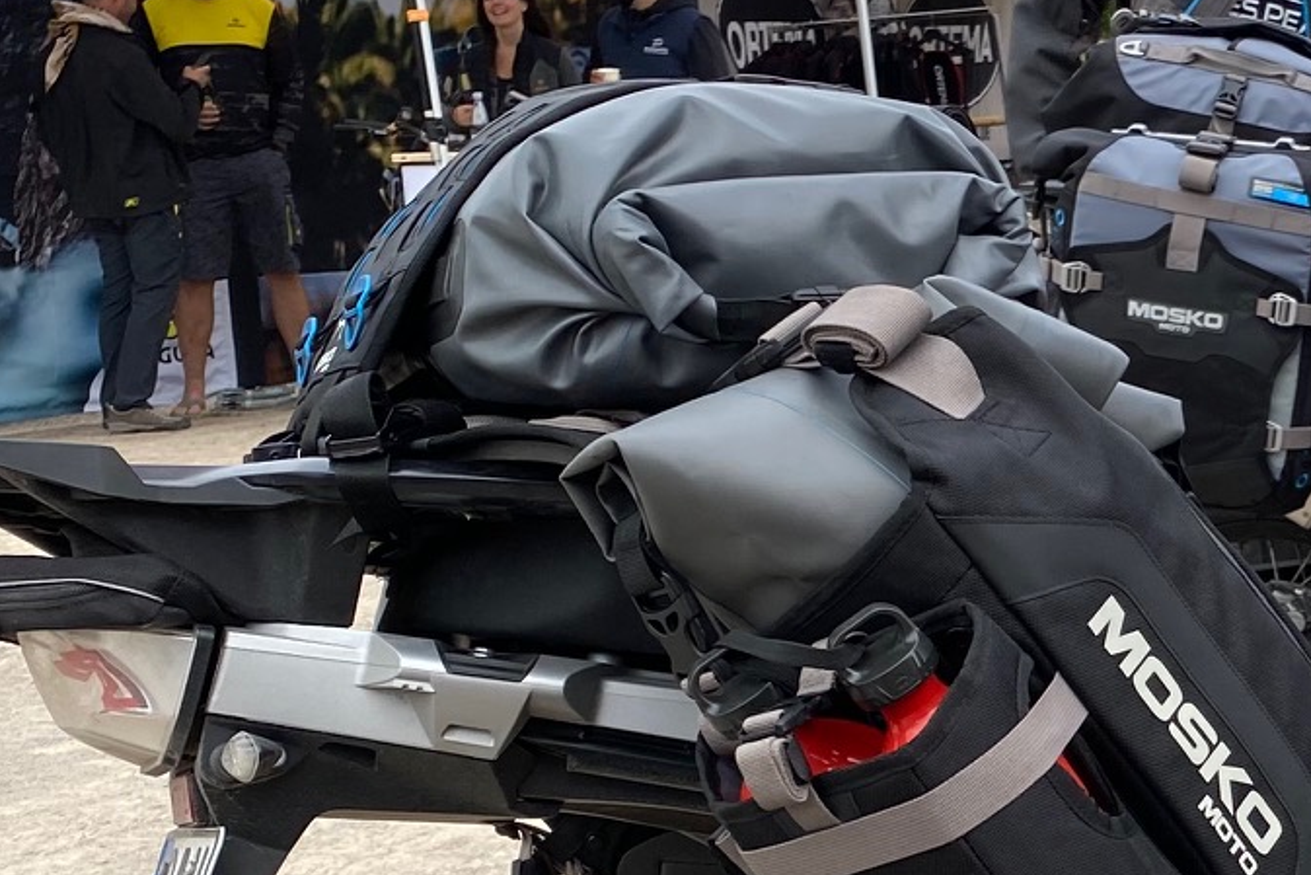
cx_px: 1519
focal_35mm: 81
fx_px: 2950
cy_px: 795
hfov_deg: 23.2
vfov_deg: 16.6
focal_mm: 4.25
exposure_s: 1/285
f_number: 1.8
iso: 32
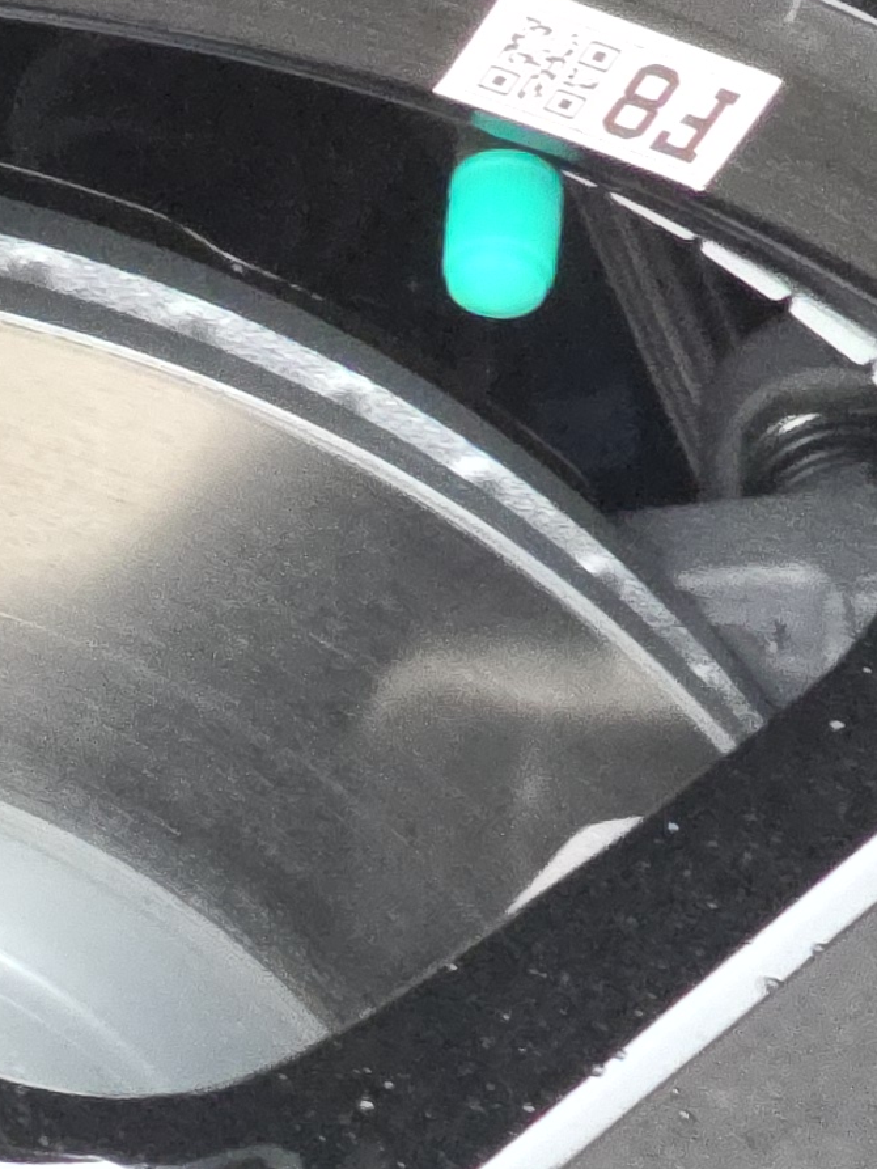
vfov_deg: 6.3
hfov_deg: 4.8
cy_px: 1745
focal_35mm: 309
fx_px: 10436
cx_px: -562
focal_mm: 7.9
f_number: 2.4
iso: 320
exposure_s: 1/120
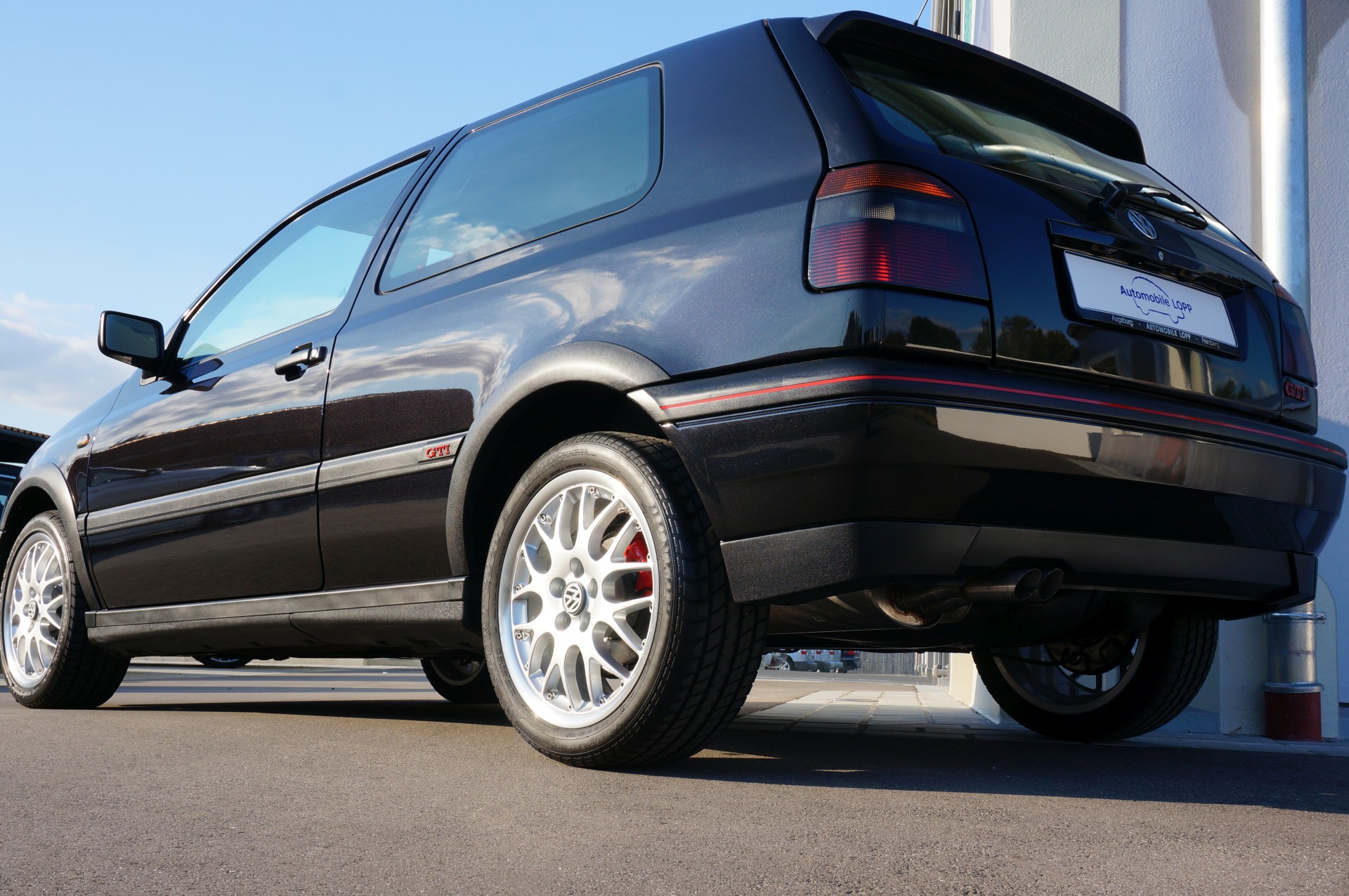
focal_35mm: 40
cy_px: 448
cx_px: 674
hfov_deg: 48.0
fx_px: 1516
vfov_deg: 32.9
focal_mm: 27
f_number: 11
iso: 100
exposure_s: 1/80
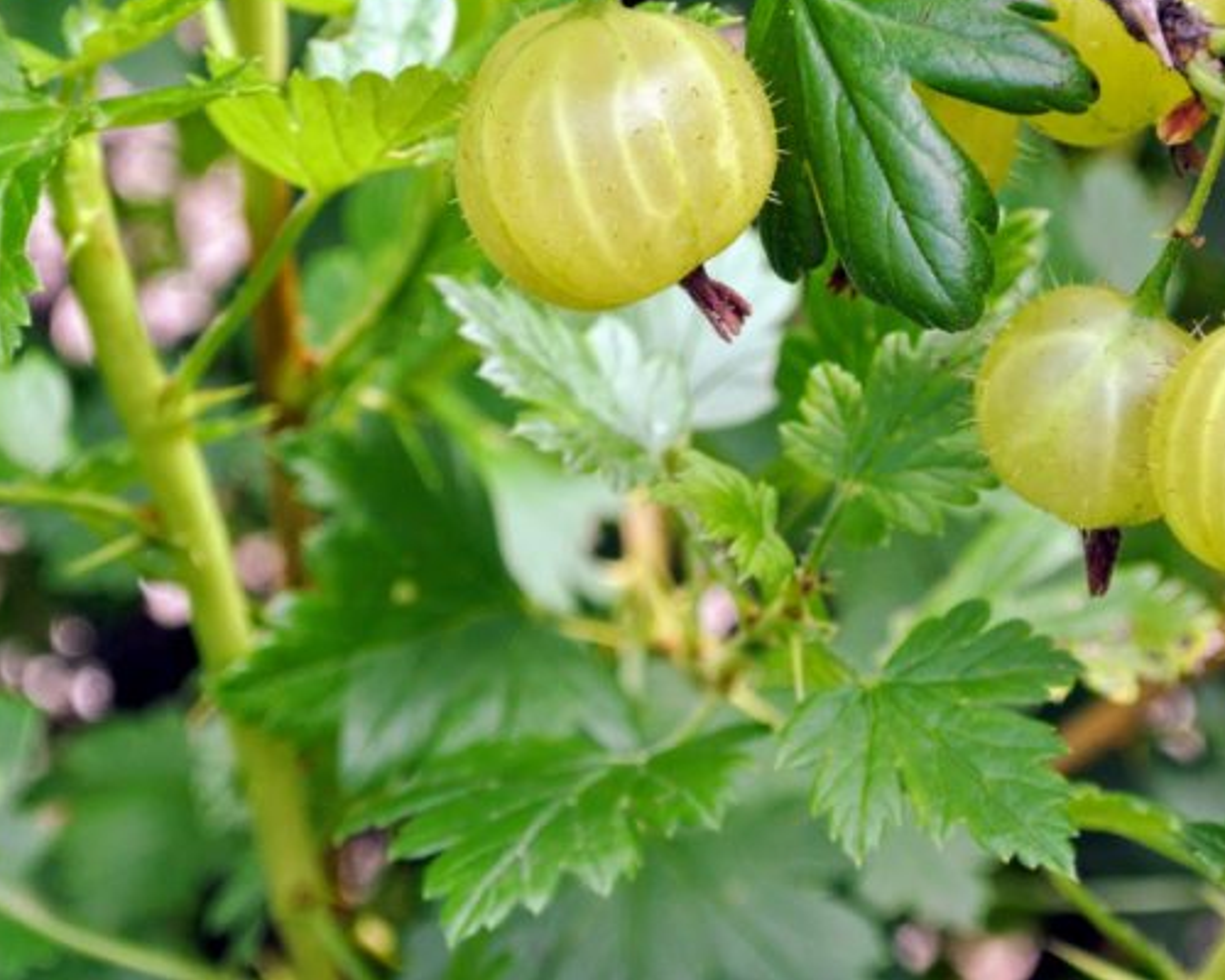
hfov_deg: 16.4
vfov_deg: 13.2
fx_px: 4242
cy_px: 358
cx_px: 794
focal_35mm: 117
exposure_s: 1/100
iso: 200
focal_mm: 30
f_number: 5.6
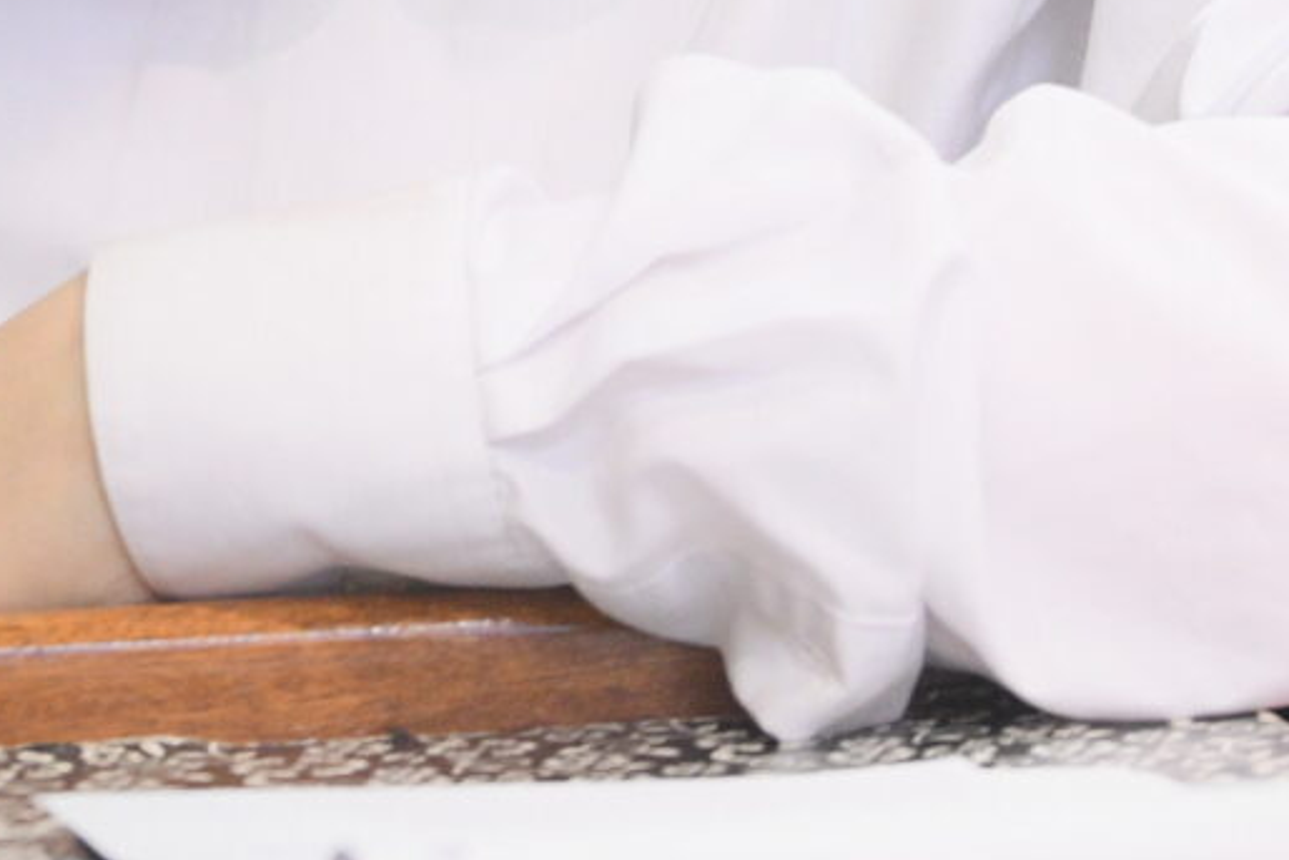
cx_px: -514
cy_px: -708
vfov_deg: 2.8
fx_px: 17835
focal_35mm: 498
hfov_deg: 4.1
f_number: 4.5
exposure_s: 1/160
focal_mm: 100
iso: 1600
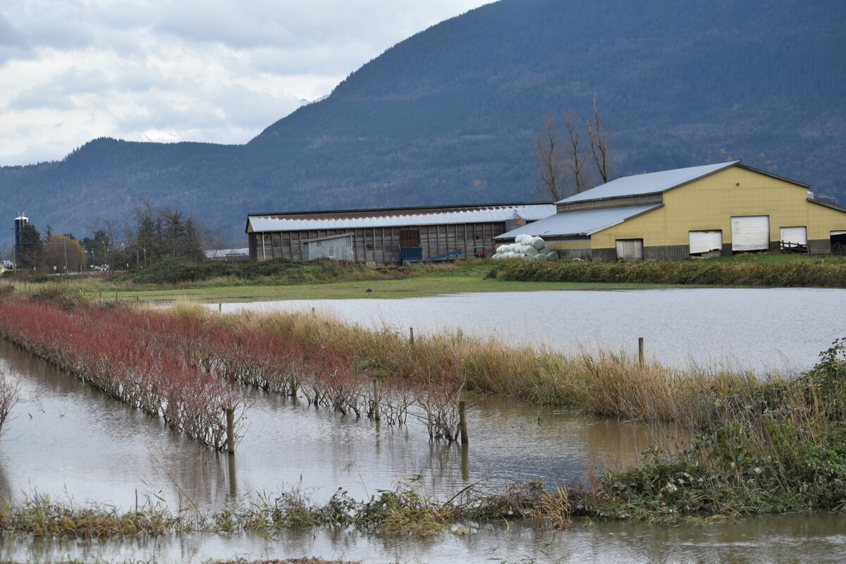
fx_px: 2467
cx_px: 423
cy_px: 282
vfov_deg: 13.0
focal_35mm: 105
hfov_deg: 19.5
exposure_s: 1/125
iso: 200
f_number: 5.6
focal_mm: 70
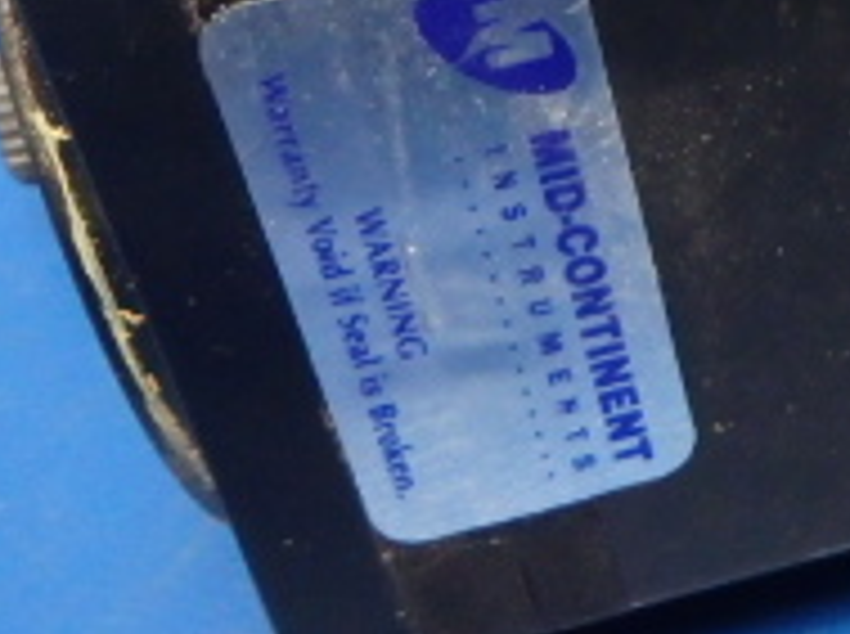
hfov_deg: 19.6
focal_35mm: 95
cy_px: -81
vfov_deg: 15.1
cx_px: 980
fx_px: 2328
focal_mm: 5
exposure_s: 1/20
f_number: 3.9
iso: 800
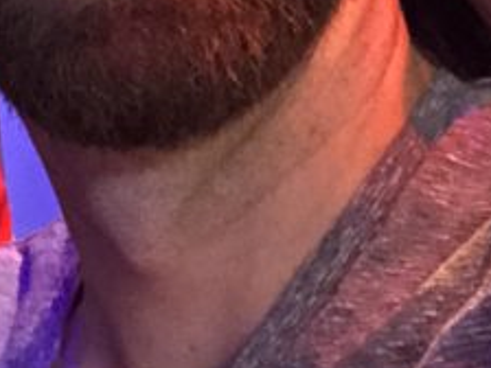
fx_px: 2312
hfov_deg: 11.3
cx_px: -384
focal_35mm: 163
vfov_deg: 9.0
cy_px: -103
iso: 500
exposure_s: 1/24
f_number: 2.2
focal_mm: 2.87
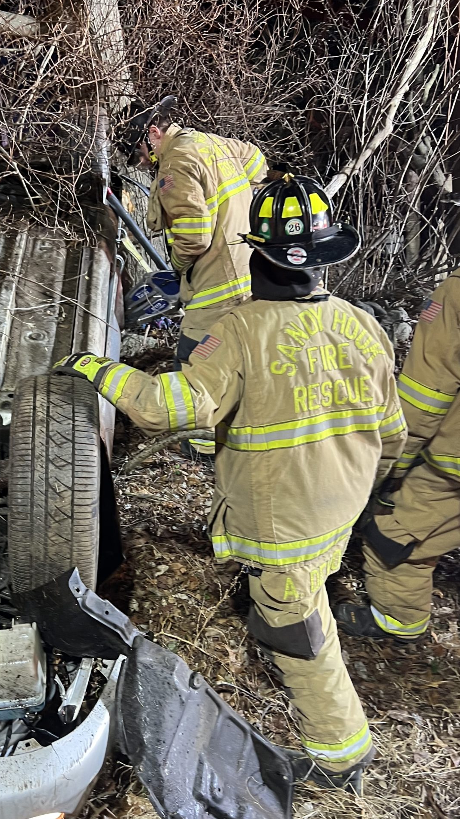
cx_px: 118
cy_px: 464
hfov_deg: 30.7
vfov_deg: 52.6
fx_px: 824
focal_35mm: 38
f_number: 1.5
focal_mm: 5.7
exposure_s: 1/54
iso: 160
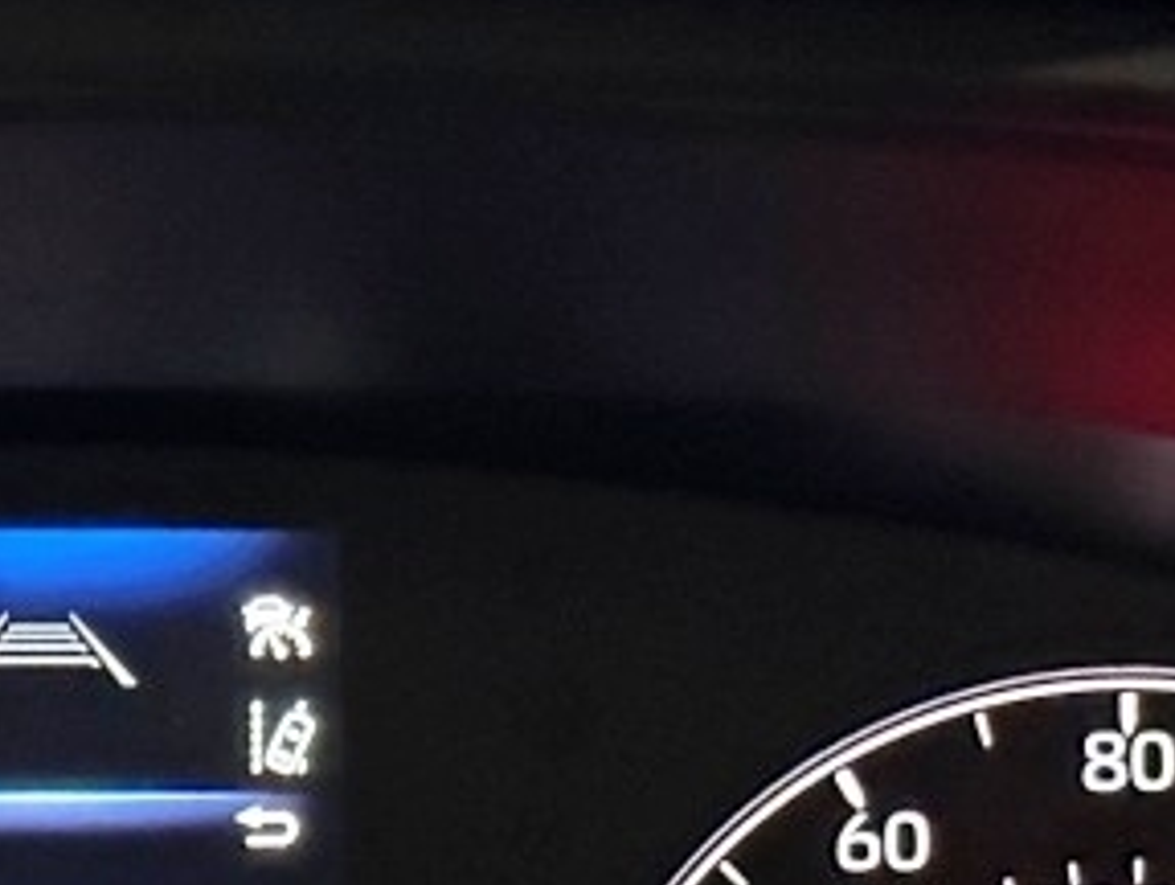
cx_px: 33
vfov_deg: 8.5
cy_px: 1221
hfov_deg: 11.4
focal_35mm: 171
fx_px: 5812
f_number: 1.78
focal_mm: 6.86
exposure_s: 1/24
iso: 640
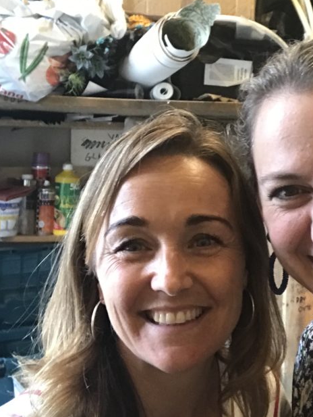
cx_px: 235
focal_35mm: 53
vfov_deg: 36.0
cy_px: 173
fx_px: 638
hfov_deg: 27.2
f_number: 2.2
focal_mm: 2.87
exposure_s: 1/20
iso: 200
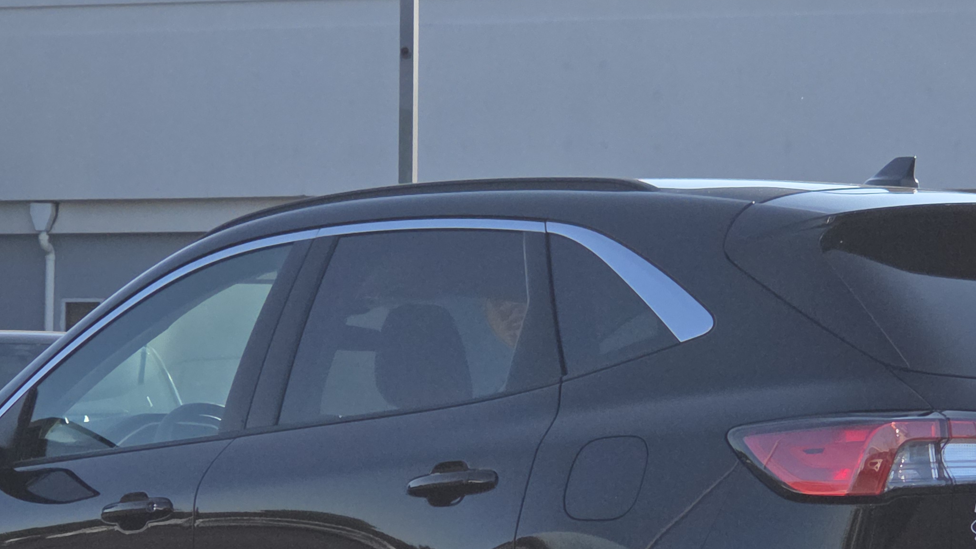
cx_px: 564
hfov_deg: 14.6
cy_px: 456
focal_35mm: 147
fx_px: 3804
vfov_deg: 8.2
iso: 25
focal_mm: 7
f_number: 2.4
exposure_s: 1/1061
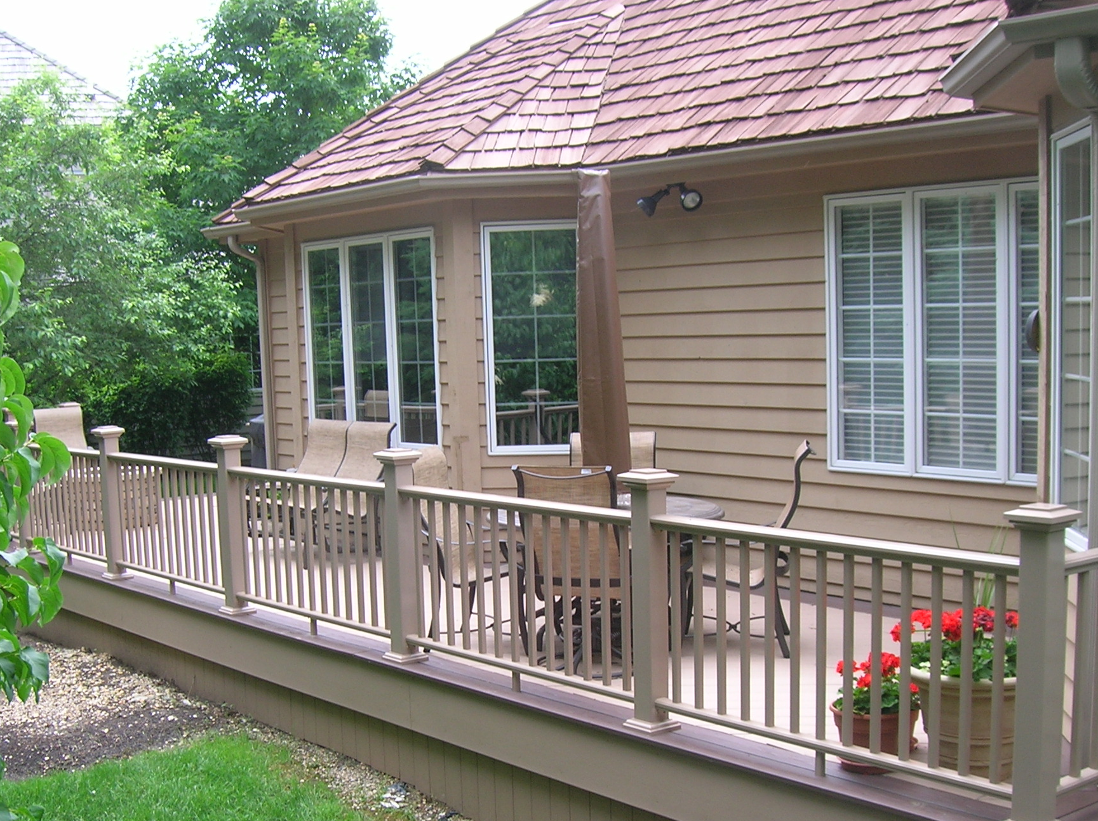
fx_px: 1426
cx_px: 536
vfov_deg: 31.9
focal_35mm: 45
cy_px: 529
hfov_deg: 42.1
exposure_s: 1/83.1
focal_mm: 5.7
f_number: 4.9
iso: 50
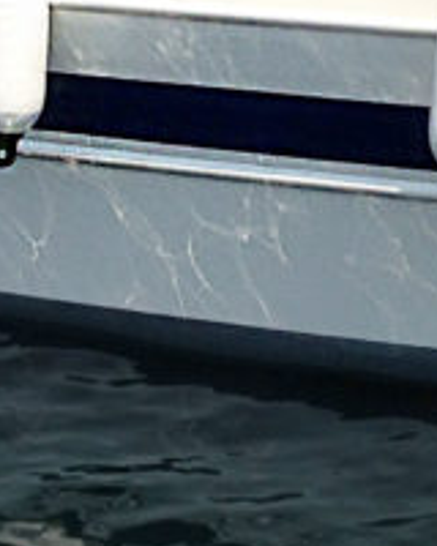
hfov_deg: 9.4
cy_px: -27
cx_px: 257
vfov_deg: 11.5
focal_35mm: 165
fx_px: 2668
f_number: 2.4
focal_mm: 4.13
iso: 50
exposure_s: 1/2262
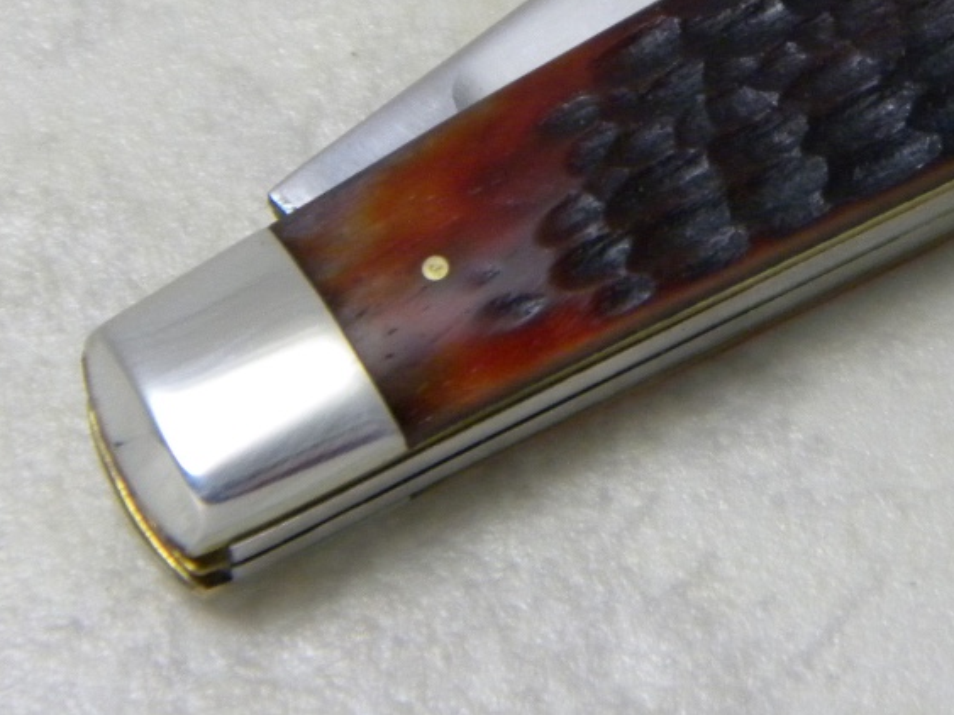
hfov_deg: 7.5
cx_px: 835
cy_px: 83
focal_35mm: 263
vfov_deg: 5.6
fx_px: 7247
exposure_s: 1/21.2
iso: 400
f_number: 5
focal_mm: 26.8
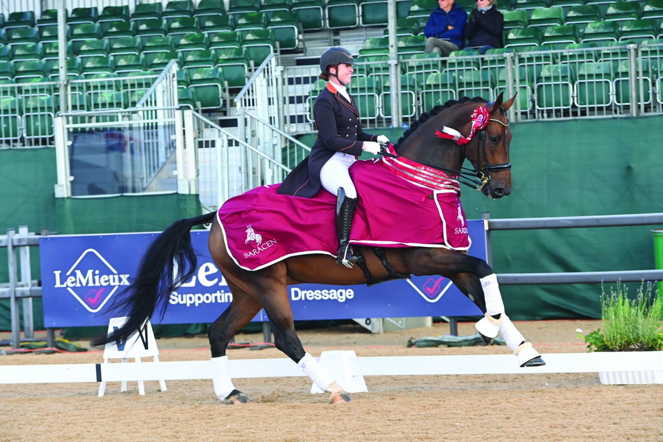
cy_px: 221
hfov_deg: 11.4
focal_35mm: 180
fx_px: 3315
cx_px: 332
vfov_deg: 7.6
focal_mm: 180
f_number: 5
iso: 1000
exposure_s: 1/800
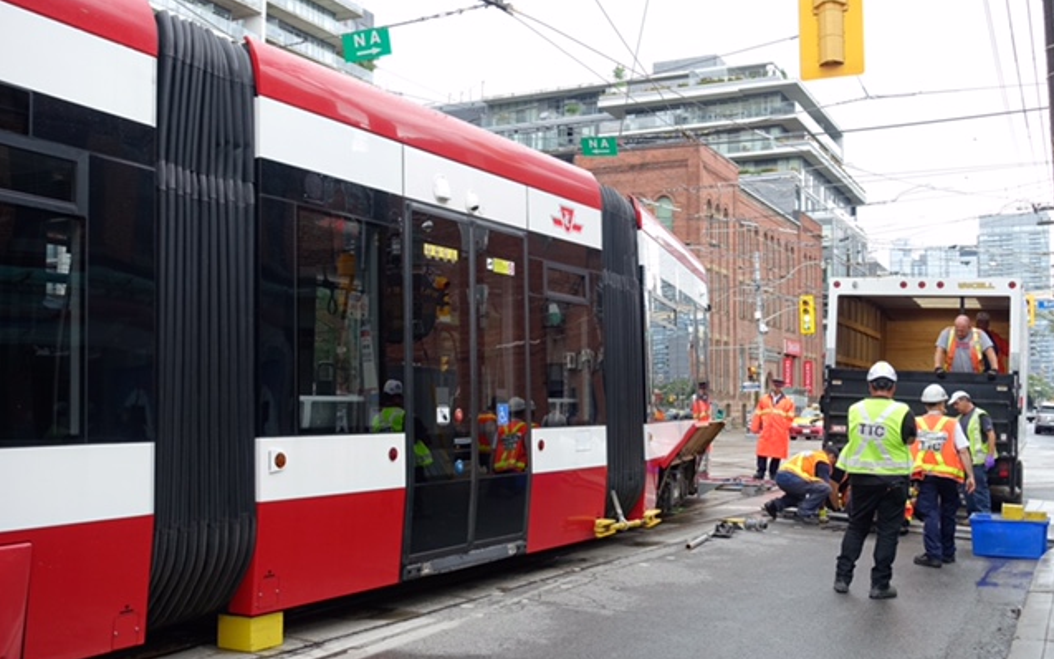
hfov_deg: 49.3
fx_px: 1149
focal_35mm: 40
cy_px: 341
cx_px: 528
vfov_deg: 32.0
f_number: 4
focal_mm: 14.3
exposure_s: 1/160
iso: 125
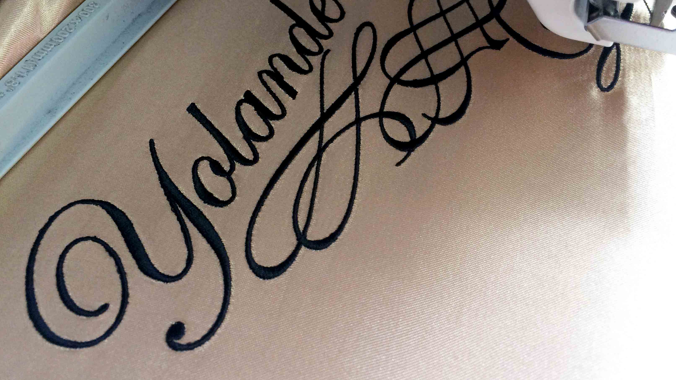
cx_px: 342
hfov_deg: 61.0
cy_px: 165
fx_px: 574
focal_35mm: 32
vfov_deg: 36.6
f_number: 2.2
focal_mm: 4.15
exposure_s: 1/33
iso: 125
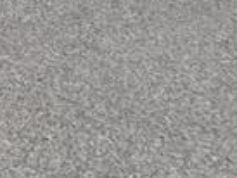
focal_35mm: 261
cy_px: -316
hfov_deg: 7.0
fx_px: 1789
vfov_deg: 5.4
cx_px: -405
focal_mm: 5.8
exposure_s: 1/160
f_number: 5.6
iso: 80
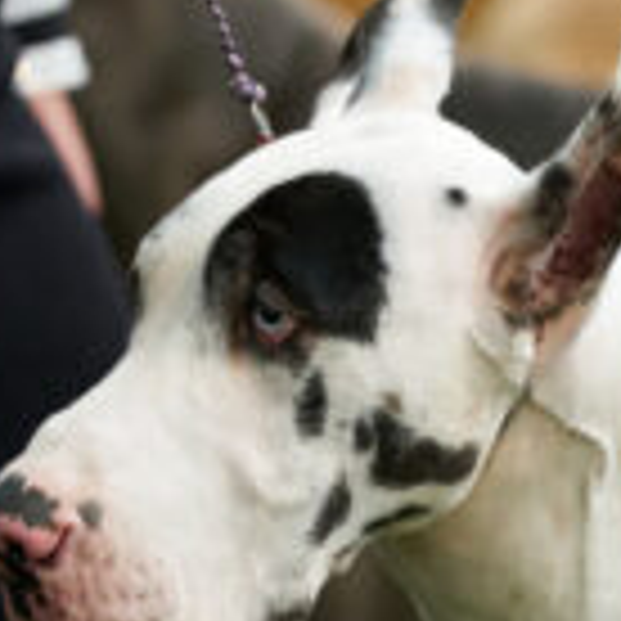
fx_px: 8727
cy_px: 295
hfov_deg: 4.1
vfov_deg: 4.1
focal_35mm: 430
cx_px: 292
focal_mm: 174
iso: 2500
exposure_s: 1/320
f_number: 2.8
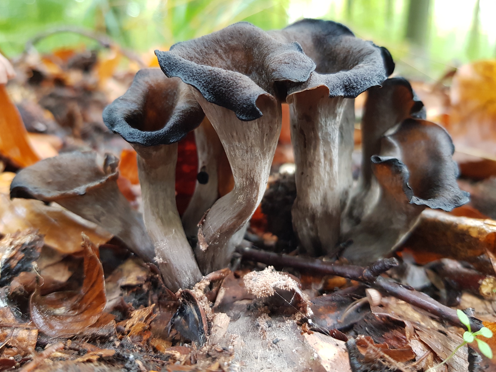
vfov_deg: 51.4
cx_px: 244
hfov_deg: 65.3
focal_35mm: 27
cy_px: 185
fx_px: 387
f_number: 1.7
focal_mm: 4.2
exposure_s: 1/40
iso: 200
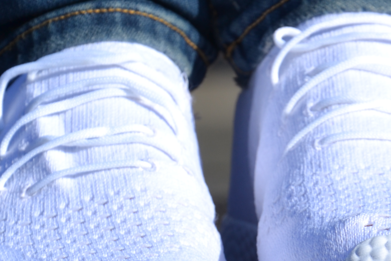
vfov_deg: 2.9
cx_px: 259
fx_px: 5109
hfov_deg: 4.4
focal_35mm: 470
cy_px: 359
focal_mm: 105
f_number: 9
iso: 100
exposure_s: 1/320
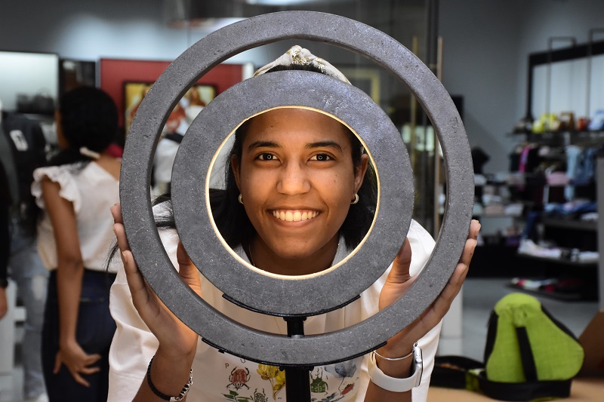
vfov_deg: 16.3
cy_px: 201
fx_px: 1409
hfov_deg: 24.2
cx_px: 302
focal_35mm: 84
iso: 2500
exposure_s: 1/200
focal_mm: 56
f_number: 7.1
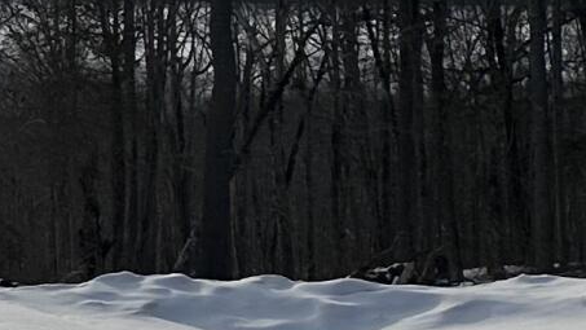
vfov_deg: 7.0
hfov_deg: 10.7
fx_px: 2689
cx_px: -803
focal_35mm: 173
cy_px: -88
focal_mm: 6.86
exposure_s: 1/12048
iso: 80
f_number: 1.78
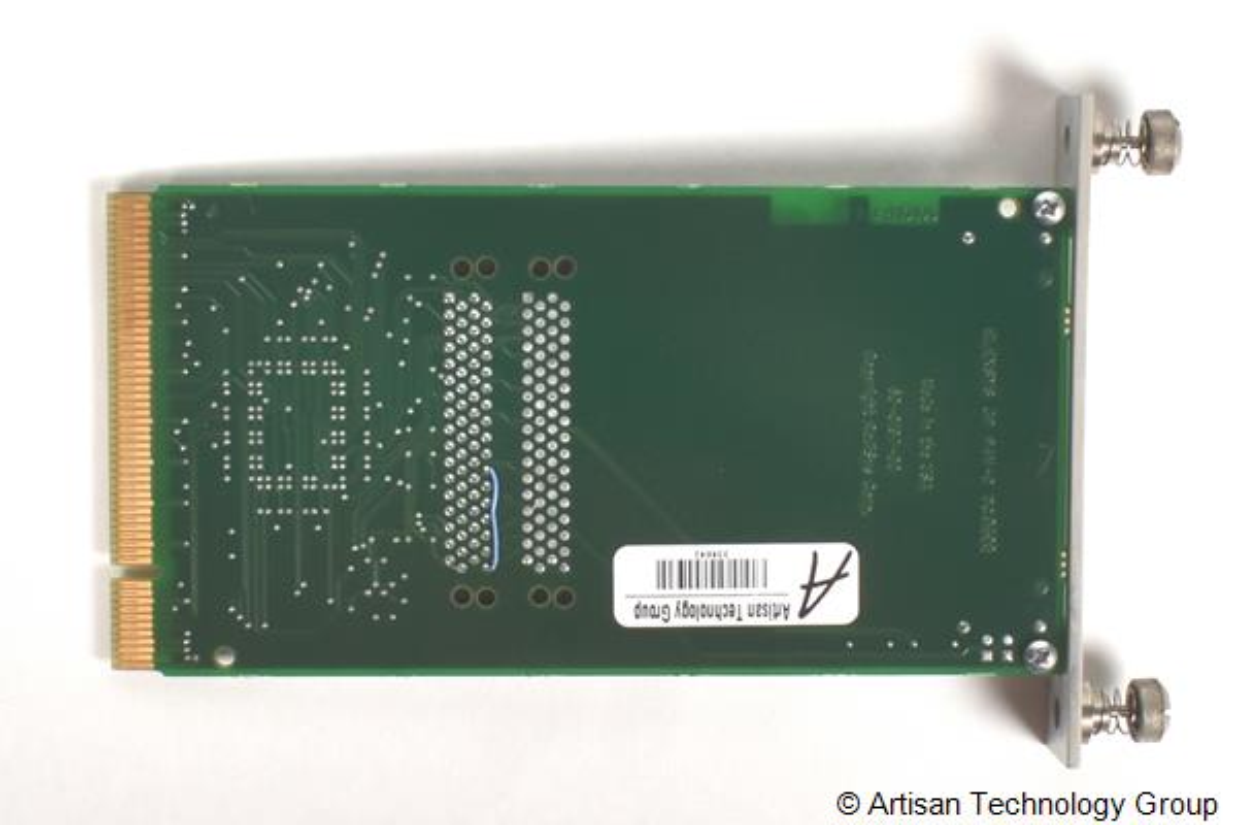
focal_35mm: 30
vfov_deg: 43.6
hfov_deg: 61.9
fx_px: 1031
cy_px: 412
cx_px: 618
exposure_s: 1/200
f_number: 16
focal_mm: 20
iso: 250
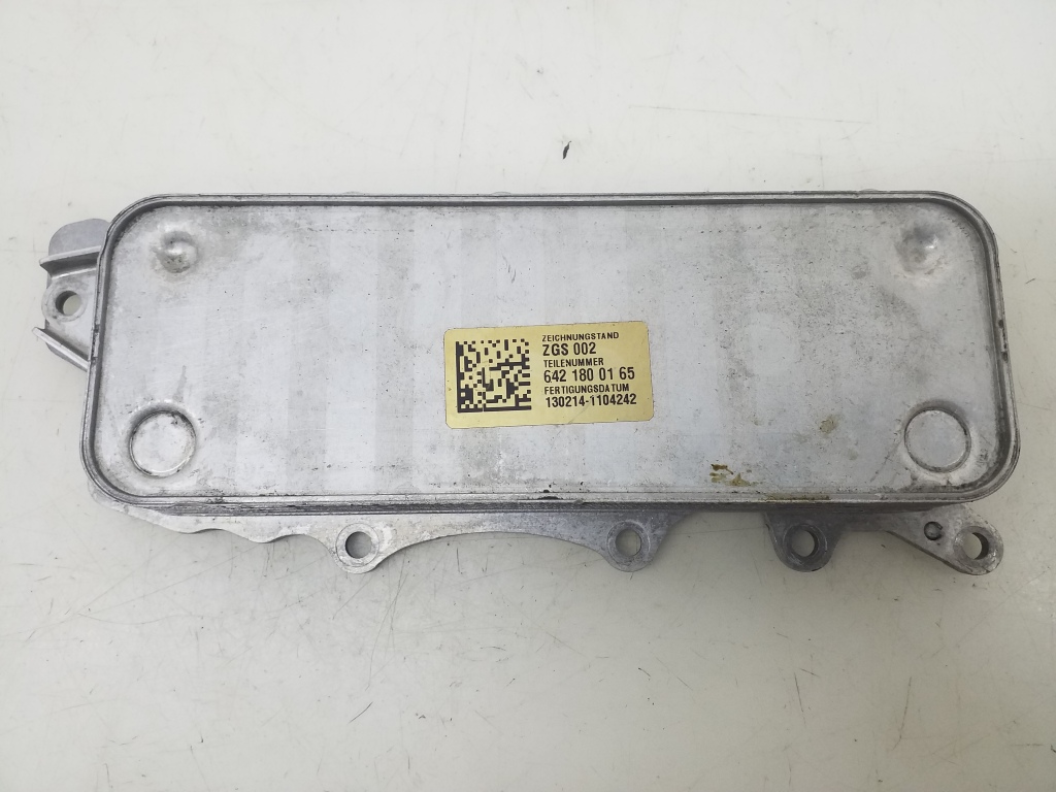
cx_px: 528
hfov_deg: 65.3
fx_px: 824
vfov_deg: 51.4
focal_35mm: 27
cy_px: 396
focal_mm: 3.6
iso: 100
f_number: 1.9
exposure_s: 1/50
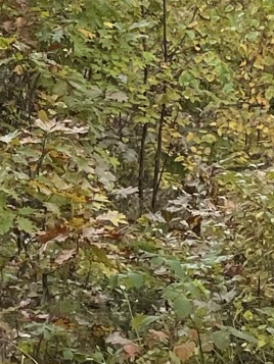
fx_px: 1572
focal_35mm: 149
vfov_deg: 13.2
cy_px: 64
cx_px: -500
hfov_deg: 8.6
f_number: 1.6
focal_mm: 4.2
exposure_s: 1/895
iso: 32
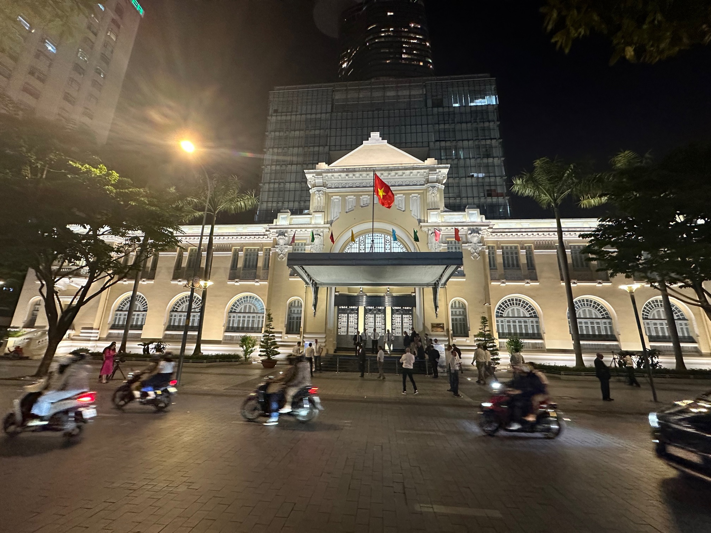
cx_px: 356
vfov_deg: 85.7
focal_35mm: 14
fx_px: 288
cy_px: 266
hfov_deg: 102.1
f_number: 2.2
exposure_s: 1/50
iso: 400
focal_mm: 2.22
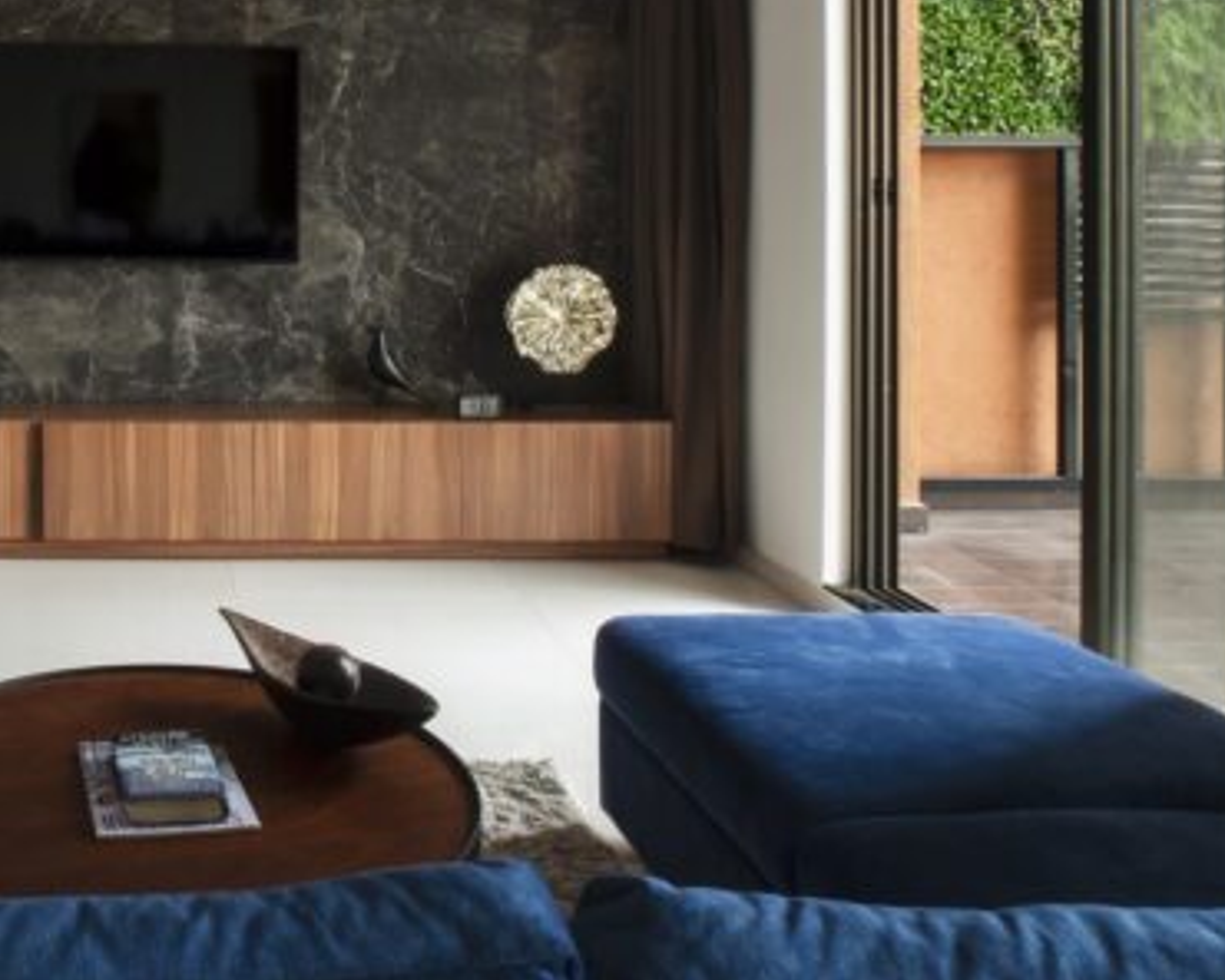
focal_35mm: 38
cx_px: 103
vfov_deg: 37.7
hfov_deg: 43.5
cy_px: 192
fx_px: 1377
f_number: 18
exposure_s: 1
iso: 200
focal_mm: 13
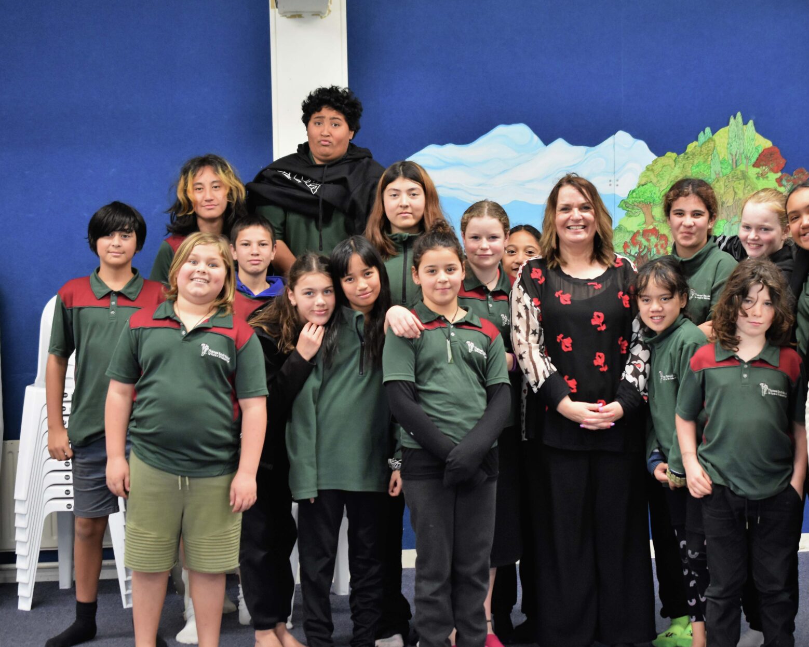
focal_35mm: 74
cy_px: 327
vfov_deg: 20.7
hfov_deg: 25.6
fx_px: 1772
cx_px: 507
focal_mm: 40
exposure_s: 1/125
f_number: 2.8
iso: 1400
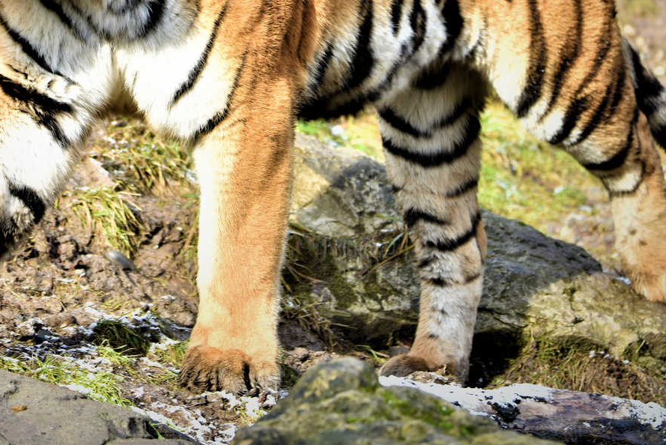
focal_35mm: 382
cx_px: 177
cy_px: 43
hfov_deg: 5.4
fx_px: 7071
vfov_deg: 3.6
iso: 200
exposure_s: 1/125
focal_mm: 210
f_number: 5.6
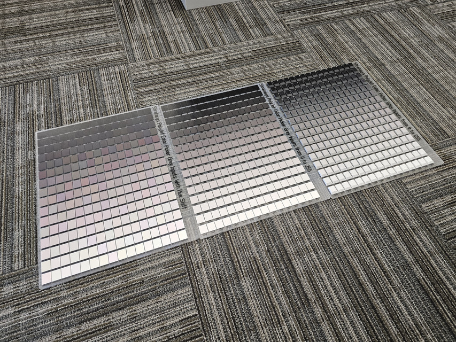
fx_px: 303
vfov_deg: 58.9
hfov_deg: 73.9
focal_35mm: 23
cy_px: 171
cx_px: 228
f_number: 1.7
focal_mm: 6.3
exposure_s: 1/120
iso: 250
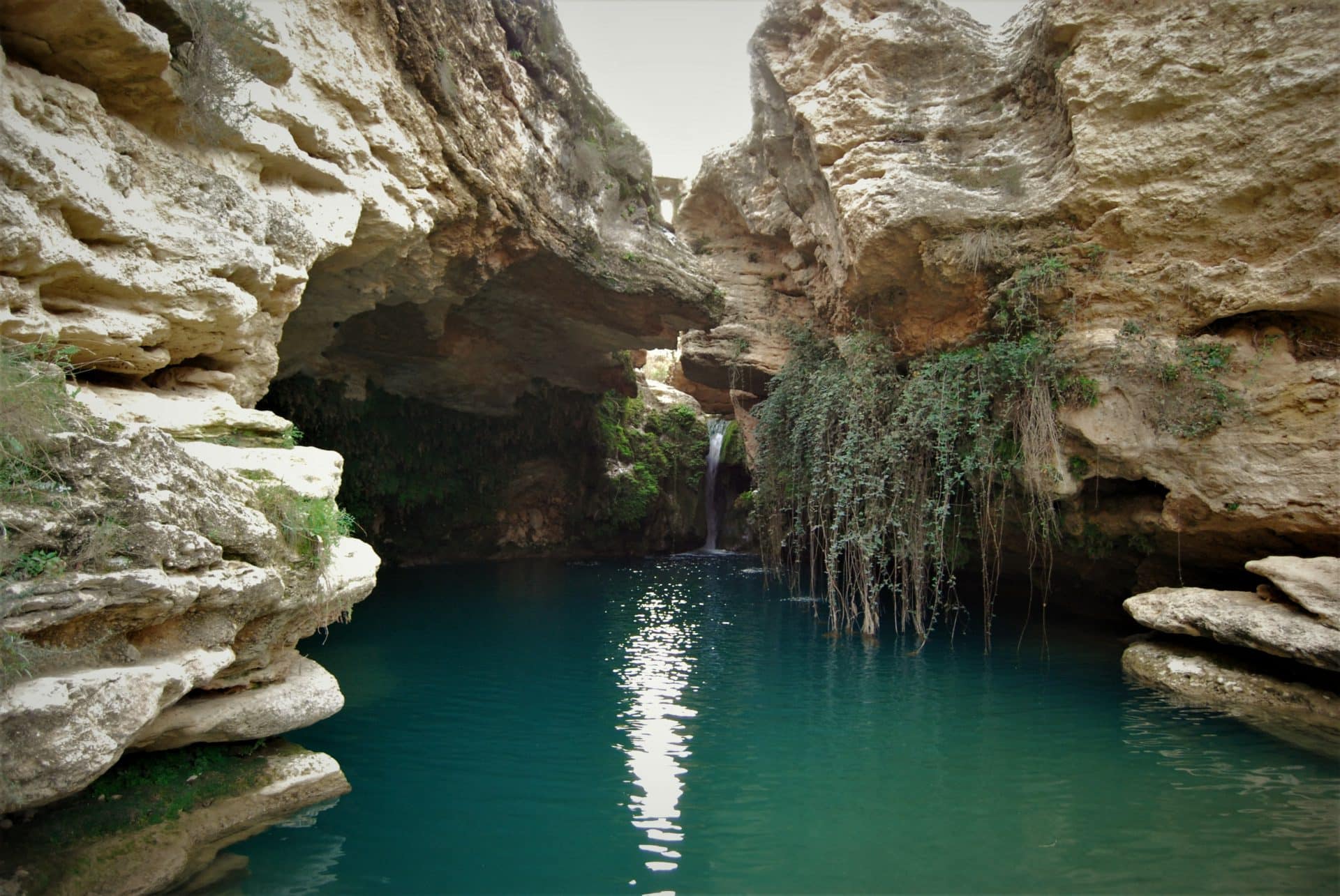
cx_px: 670
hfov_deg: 67.3
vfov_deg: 48.0
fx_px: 1006
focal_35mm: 27
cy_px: 448
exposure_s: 1/30
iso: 560
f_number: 3.5
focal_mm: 18
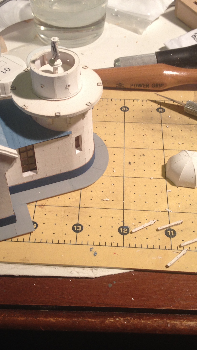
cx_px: 84
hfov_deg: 23.5
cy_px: 175
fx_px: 473
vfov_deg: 40.6
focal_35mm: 51
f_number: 2.4
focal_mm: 4.28
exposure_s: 1/24
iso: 50
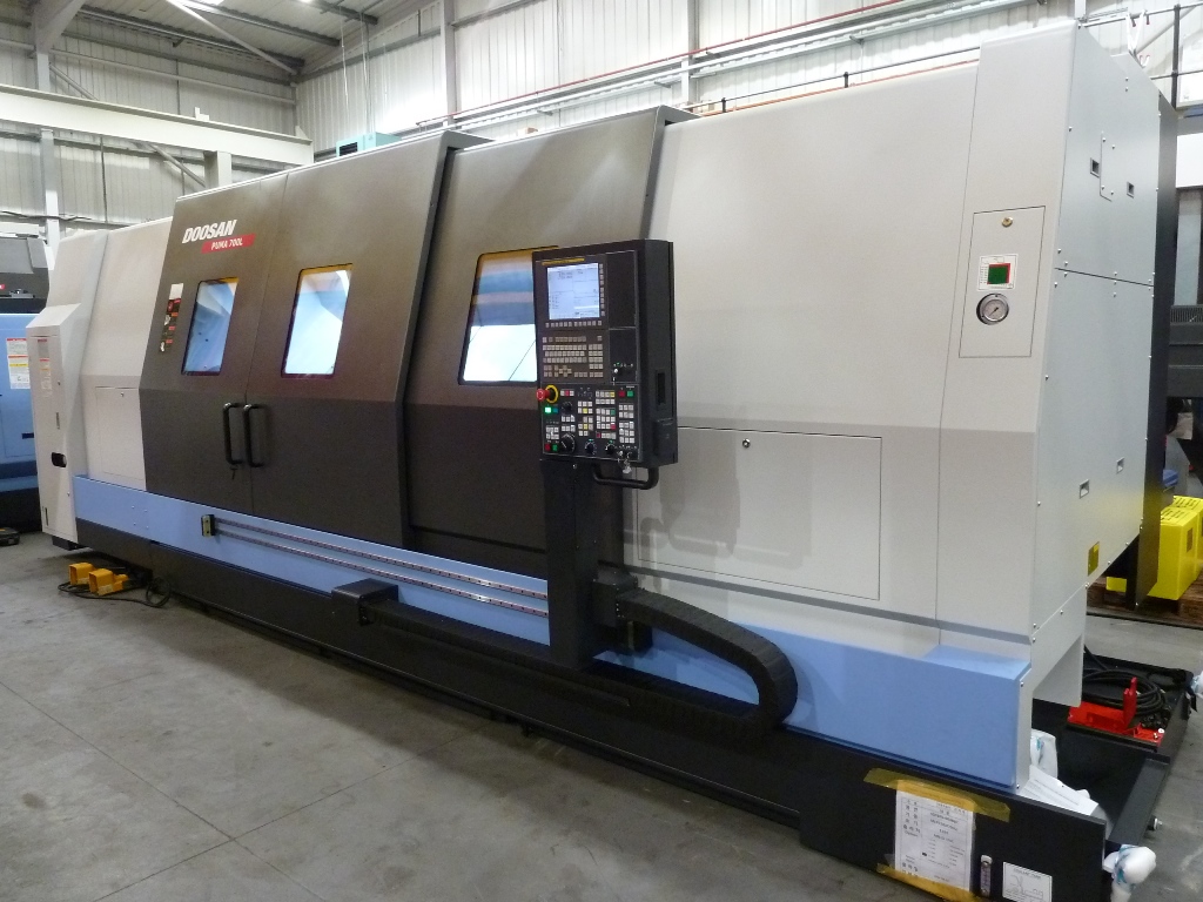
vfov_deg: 54.9
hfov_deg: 69.4
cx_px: 602
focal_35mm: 25
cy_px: 451
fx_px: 869
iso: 400
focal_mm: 4.1
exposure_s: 1/25
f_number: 3.3
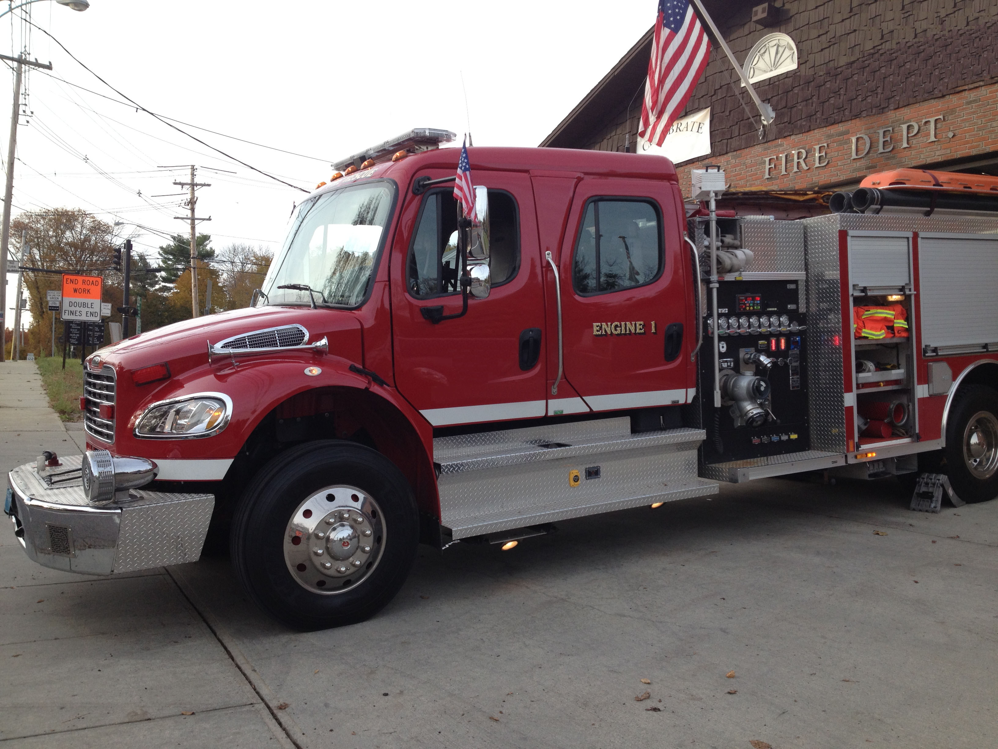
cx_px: 499
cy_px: 374
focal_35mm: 35
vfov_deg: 40.7
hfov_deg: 52.6
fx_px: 1009
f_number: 2.4
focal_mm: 4.28
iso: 50
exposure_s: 1/403
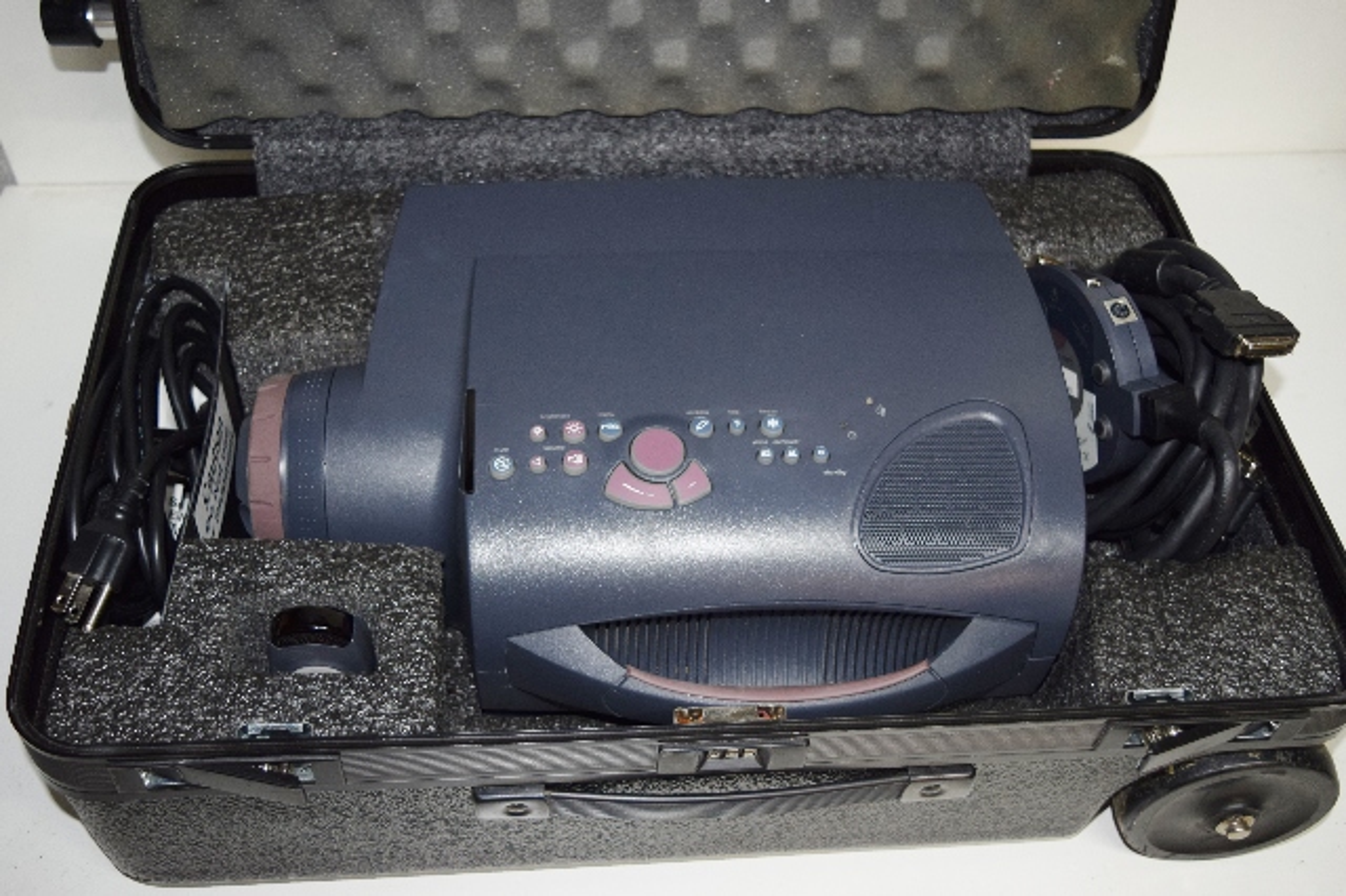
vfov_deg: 34.2
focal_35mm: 39
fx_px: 1457
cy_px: 448
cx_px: 673
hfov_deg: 49.6
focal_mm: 26
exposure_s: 1/60
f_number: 4
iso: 800
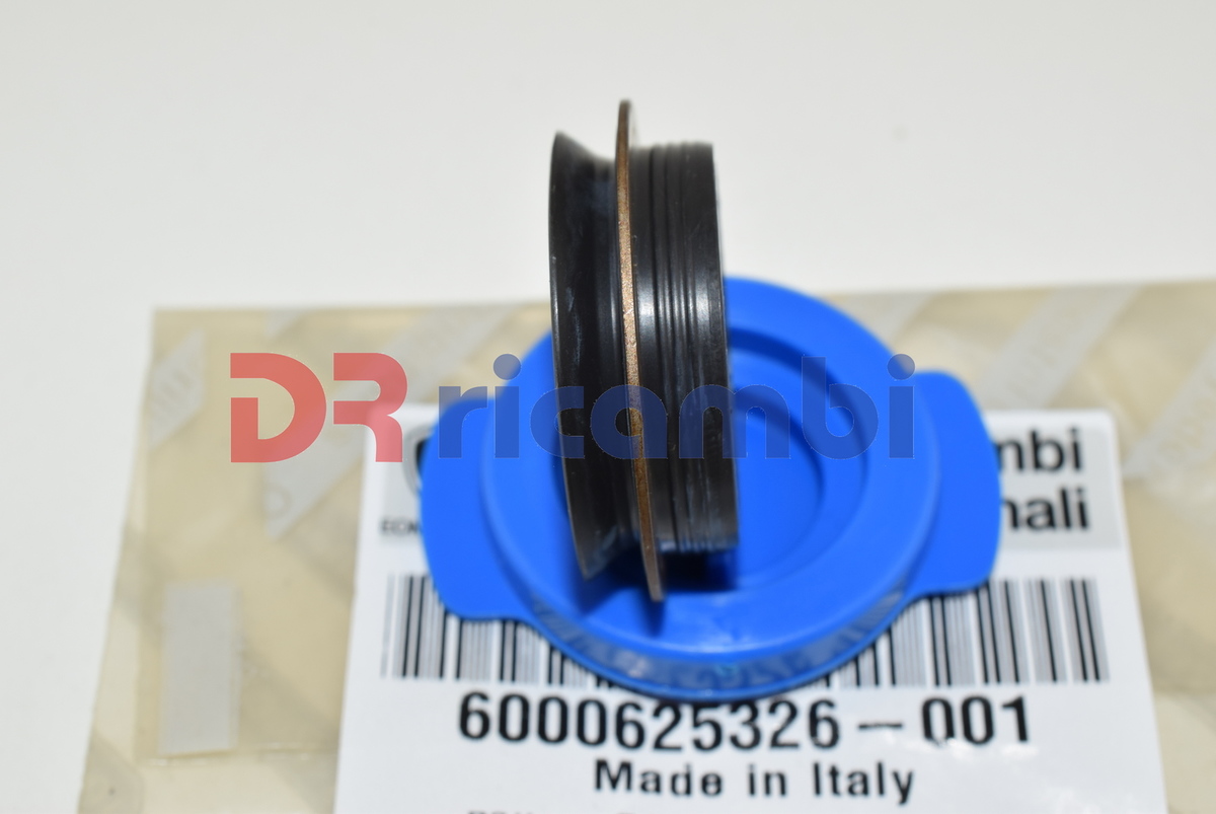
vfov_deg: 22.7
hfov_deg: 33.4
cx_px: 608
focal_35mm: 60
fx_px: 2029
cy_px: 407
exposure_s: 1/50
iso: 160
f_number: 14
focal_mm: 40
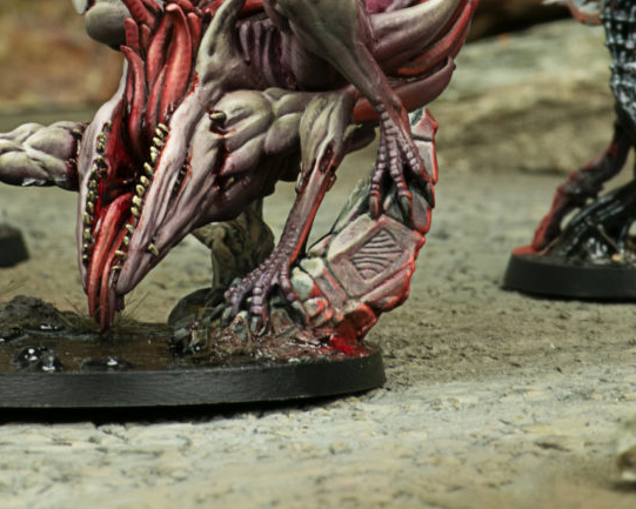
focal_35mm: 280
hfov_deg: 6.9
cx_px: 194
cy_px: -21
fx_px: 5271
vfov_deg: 5.5
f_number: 22
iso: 250
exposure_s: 1/3
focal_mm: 105
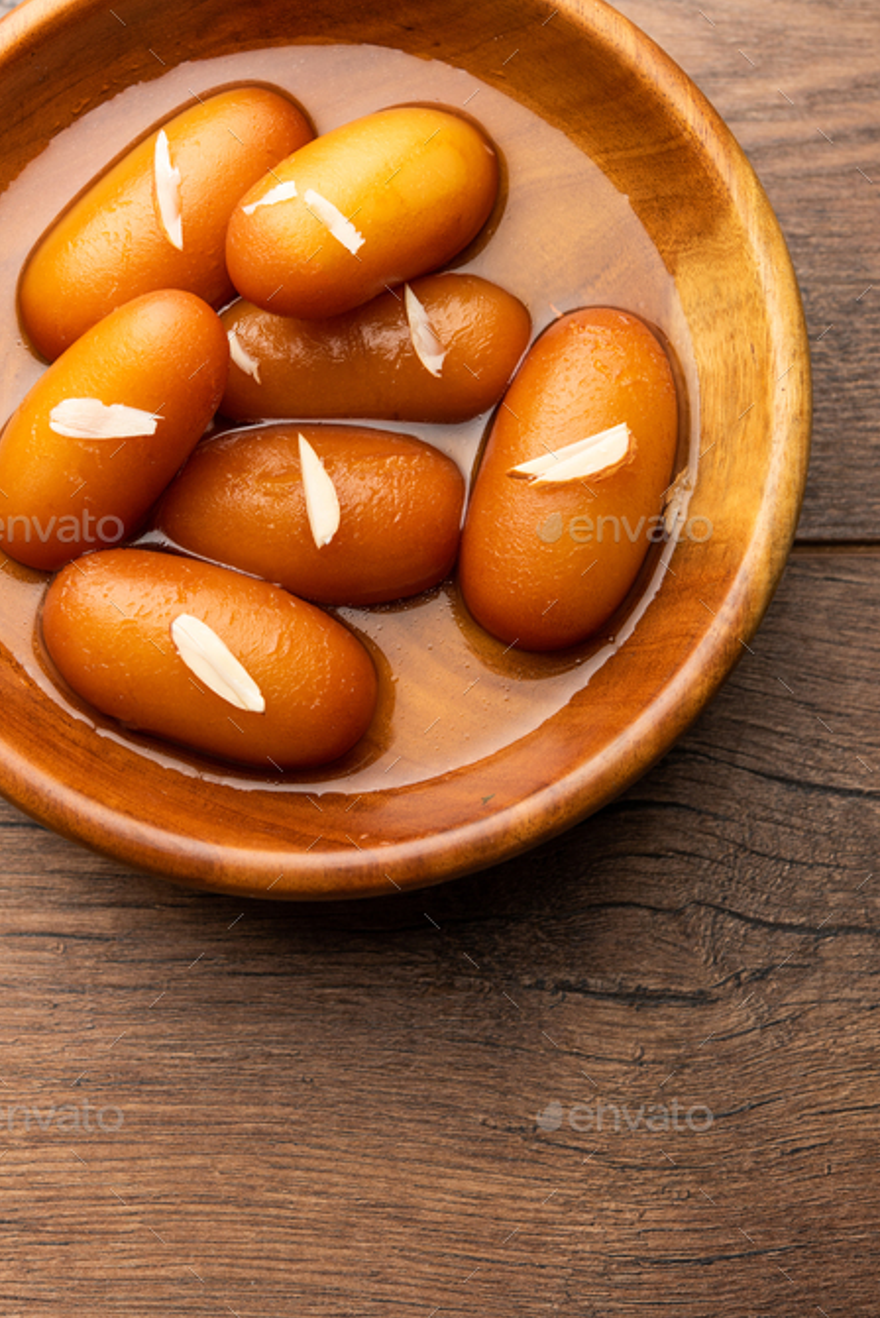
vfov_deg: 25.6
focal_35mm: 79
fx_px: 2893
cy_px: 513
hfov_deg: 17.3
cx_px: 324
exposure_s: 1/125
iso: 125
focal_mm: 60
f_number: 5.6
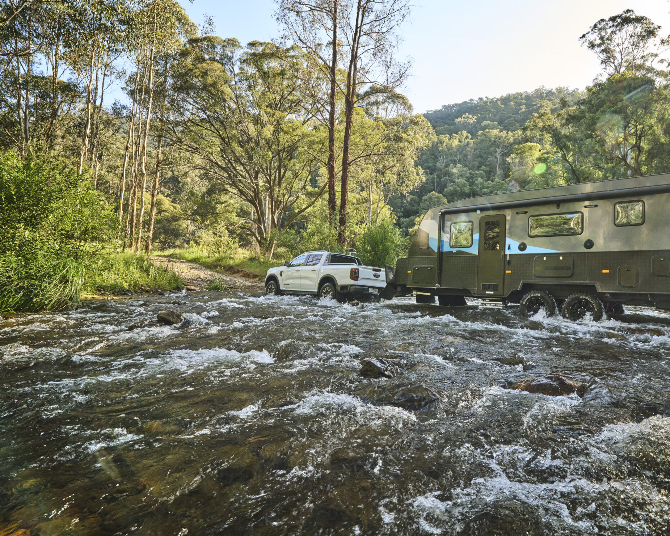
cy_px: 266
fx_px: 397
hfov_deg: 79.4
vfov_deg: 68.1
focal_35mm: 20
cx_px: 404
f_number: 10
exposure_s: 1/200
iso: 1250
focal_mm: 17
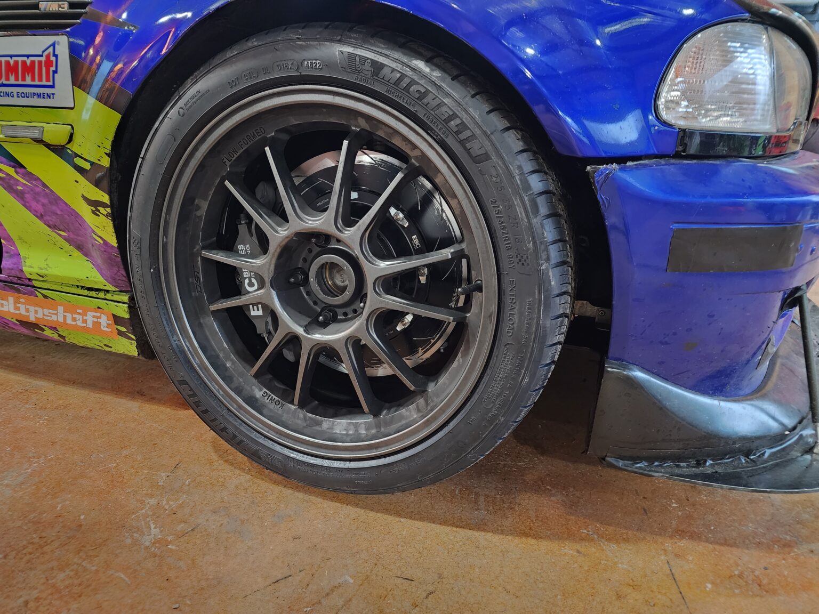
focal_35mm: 23
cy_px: 307
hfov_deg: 73.9
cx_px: 410
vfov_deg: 58.9
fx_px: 544
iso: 800
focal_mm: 6.4
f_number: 1.8
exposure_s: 1/24
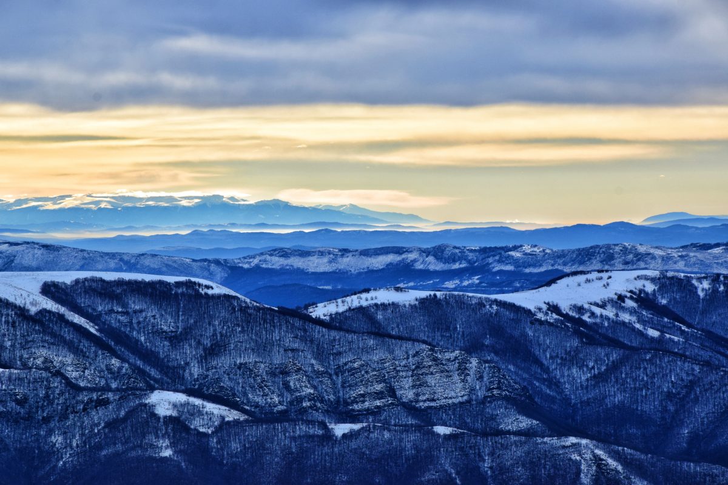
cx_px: 364
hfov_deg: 13.0
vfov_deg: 8.7
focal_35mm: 158
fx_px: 3185
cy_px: 242
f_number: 11
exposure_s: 1/400
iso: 400
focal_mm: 105
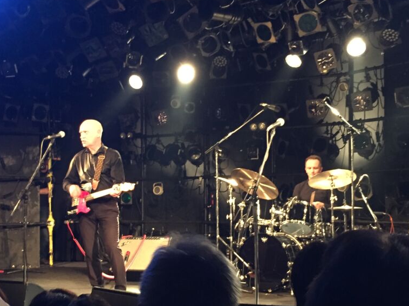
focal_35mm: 49
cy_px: 199
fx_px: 579
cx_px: 178
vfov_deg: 29.5
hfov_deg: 38.9
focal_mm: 4.15
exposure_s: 1/15
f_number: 2.2
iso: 320
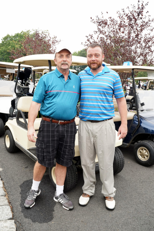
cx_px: 77
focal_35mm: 33
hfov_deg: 40.0
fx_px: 212
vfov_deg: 57.2
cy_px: 116
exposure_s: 1/125
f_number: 8
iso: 1250
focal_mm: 33
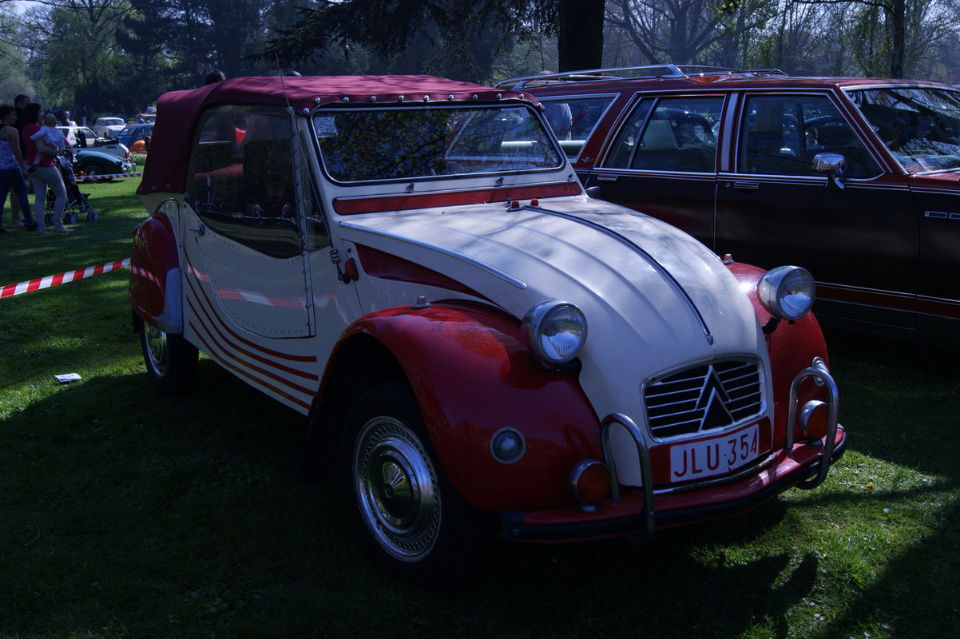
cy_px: 320
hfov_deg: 53.2
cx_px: 480
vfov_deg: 36.8
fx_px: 959
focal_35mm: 36
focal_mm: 24
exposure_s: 1/640
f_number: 8
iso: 200
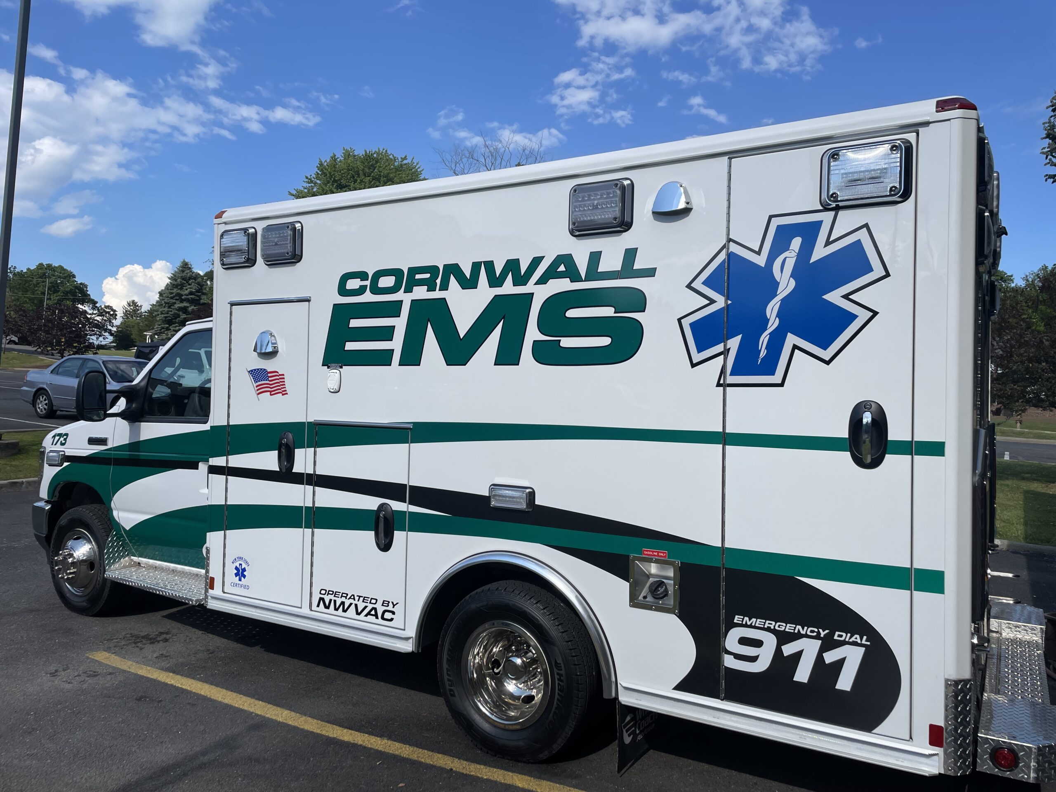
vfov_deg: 53.1
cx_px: 528
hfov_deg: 67.3
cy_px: 396
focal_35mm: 26
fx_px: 793
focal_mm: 4.2
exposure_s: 1/4292
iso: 32
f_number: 1.6
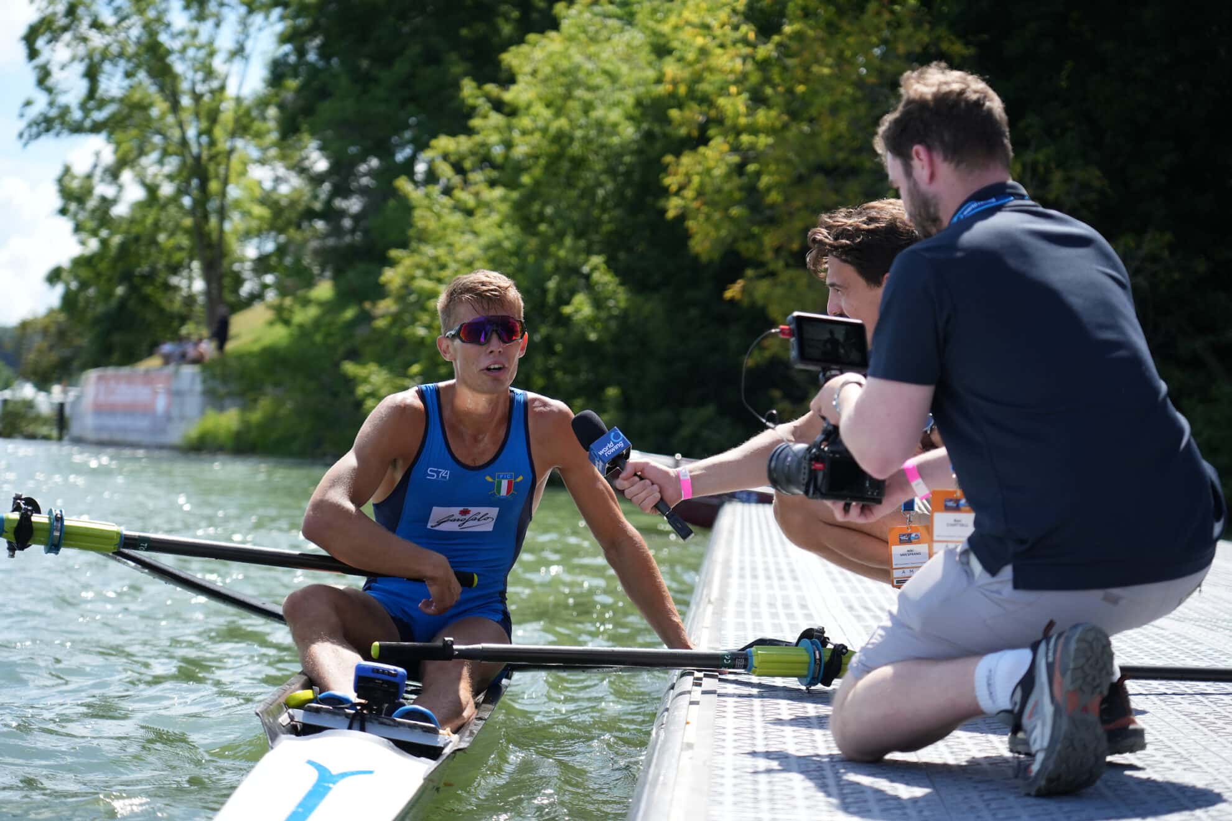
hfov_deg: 25.7
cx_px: 616
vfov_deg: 17.3
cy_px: 410
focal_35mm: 79
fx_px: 2703
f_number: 4
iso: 800
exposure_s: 1/4000
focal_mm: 79
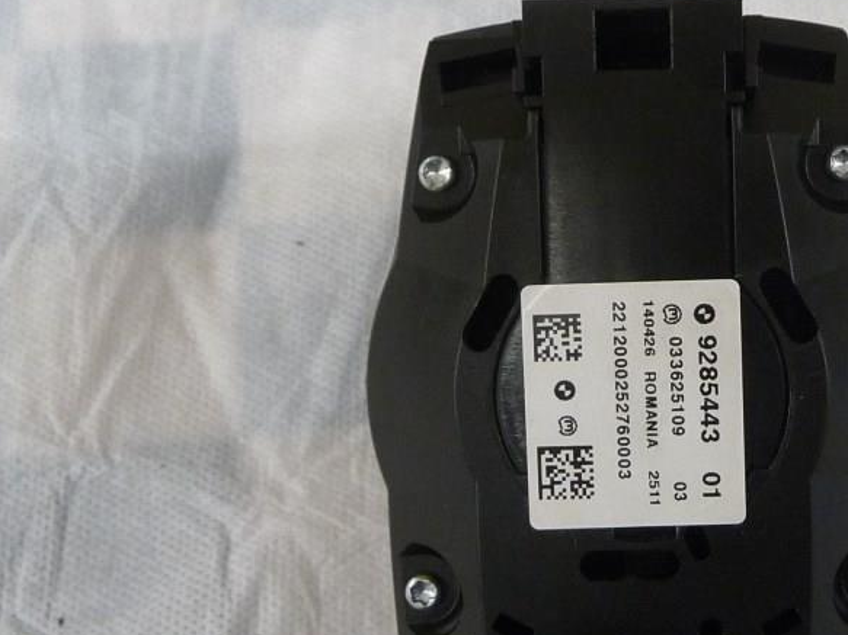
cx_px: 697
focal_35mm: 72
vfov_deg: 20.4
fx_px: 1763
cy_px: 423
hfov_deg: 26.5
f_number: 3.4
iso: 320
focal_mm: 5
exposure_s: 1/30
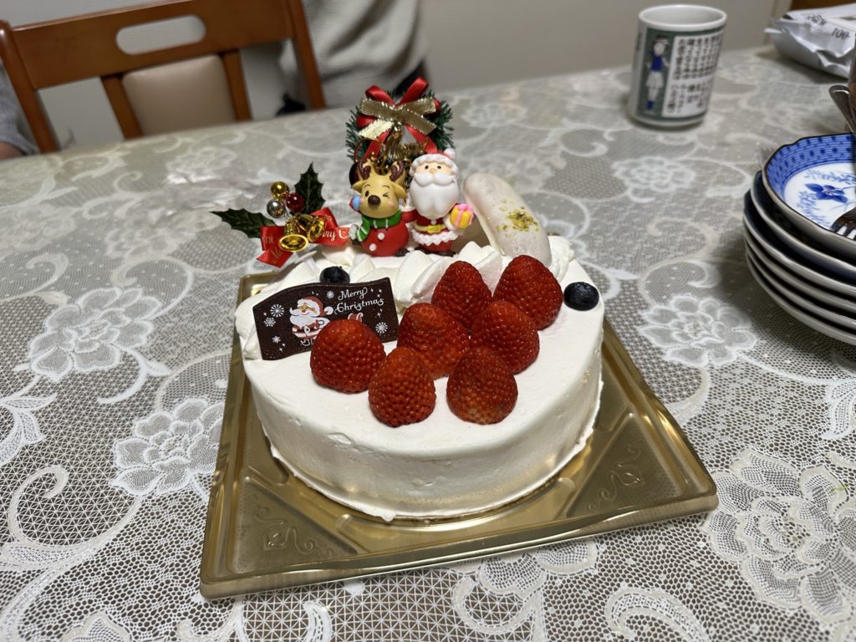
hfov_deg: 71.6
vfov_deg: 56.8
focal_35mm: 24
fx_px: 593
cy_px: 321
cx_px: 428
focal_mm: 6.86
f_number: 1.78
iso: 200
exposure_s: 1/76
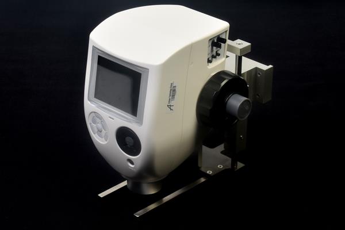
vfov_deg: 16.6
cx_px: 172
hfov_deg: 24.6
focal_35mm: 82
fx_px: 791
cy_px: 115
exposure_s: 1/200
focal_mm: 55
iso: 200
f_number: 13
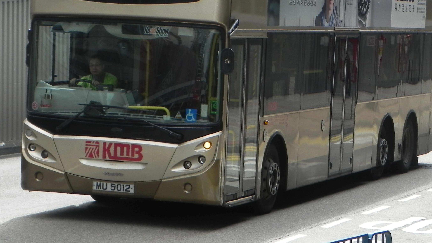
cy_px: 39
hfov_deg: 14.1
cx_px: 211
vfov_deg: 7.9
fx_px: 1752
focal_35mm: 153
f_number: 4
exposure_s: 1/570
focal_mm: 18.8
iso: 160
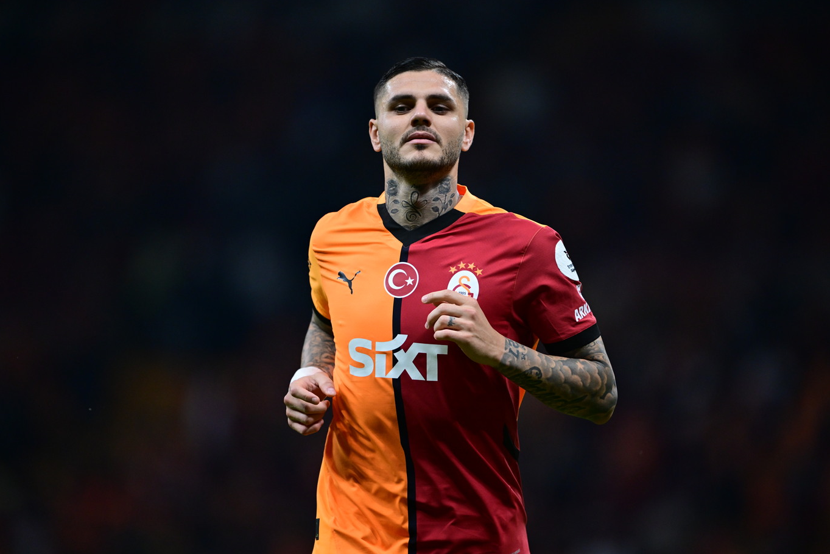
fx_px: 9246
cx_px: 415
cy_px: 277
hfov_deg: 5.1
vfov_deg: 3.4
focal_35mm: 401
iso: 2500
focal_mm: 400
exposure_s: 1/2500
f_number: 2.8
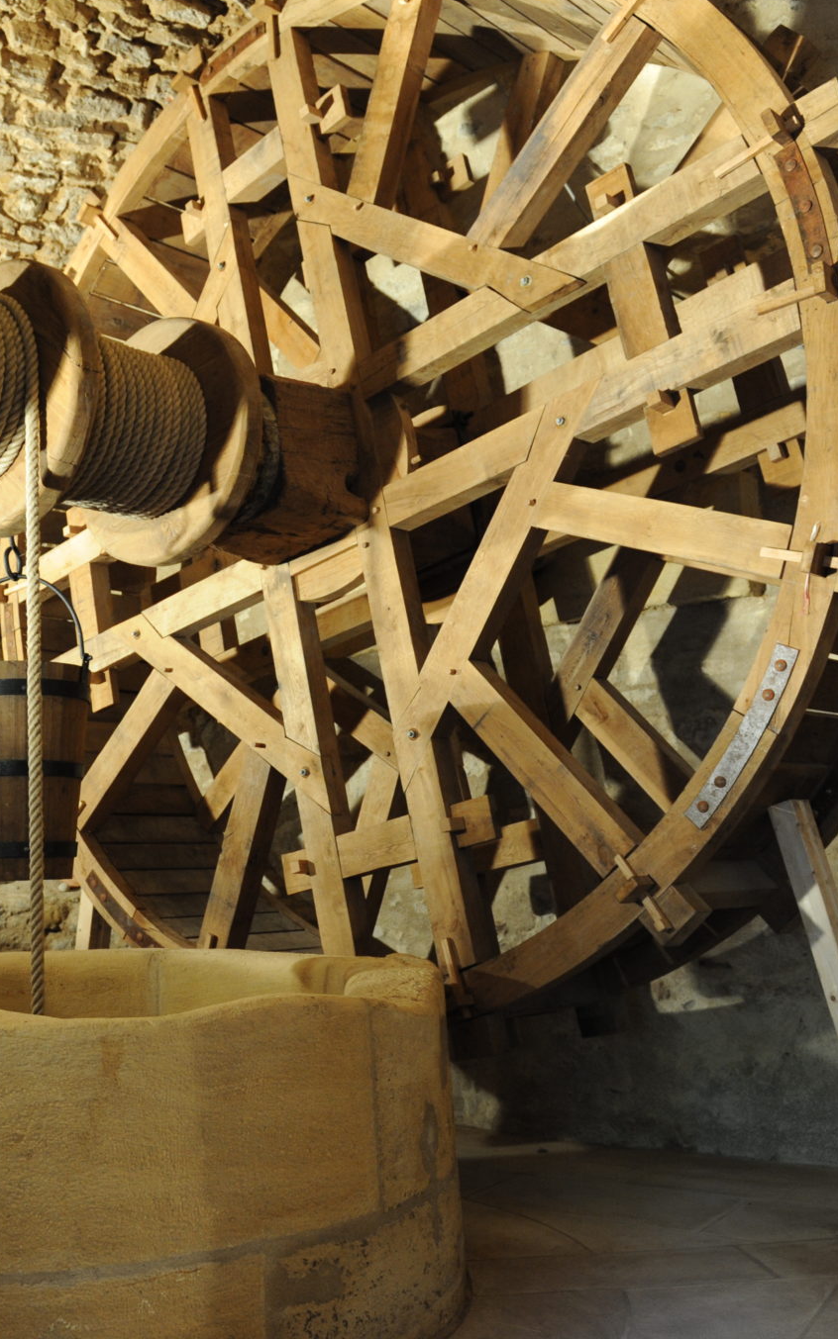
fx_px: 1352
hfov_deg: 33.8
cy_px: 668
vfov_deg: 52.7
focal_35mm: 37
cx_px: 224
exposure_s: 1/40
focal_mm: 24
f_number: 3.2
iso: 1250
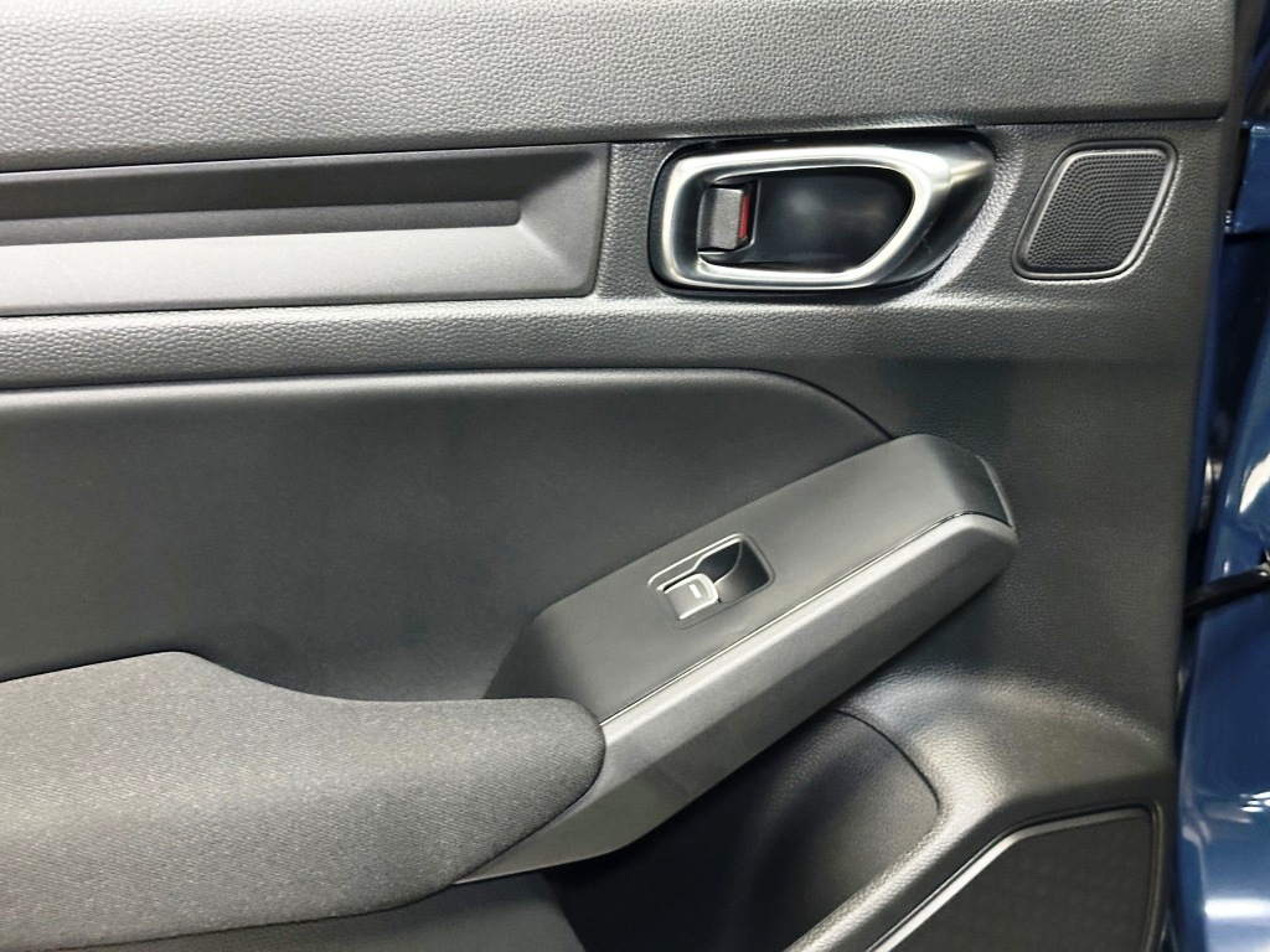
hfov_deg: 39.7
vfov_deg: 30.3
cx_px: 635
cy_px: 476
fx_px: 1761
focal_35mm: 48
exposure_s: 1/30
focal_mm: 6.86
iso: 640
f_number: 1.78
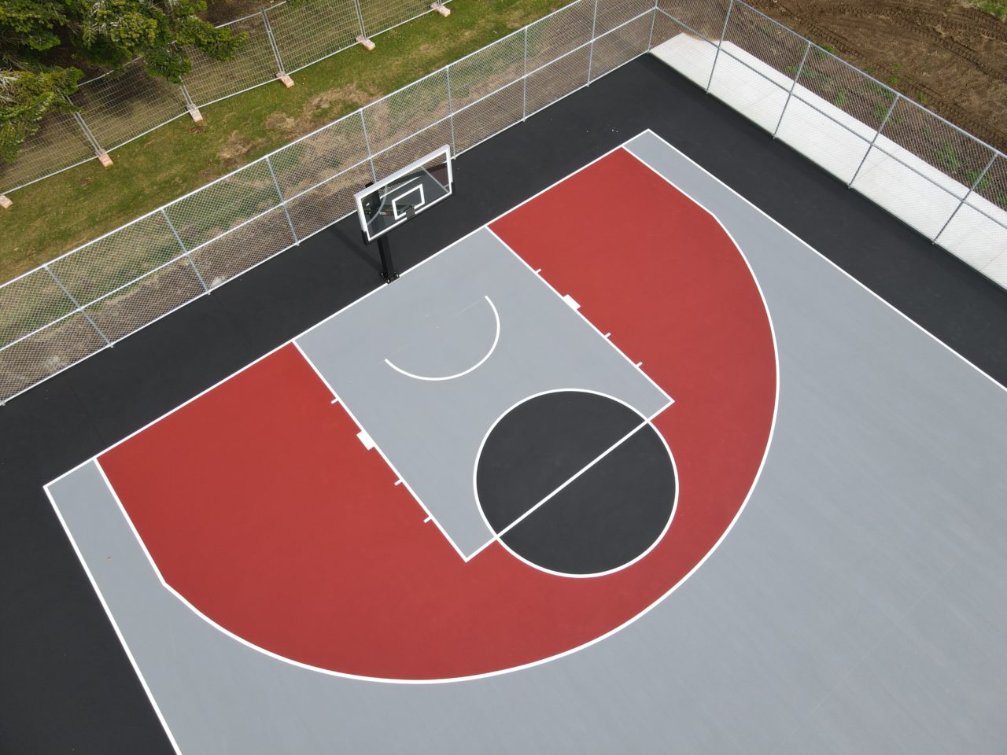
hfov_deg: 71.6
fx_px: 698
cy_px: 378
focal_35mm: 24
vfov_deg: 56.8
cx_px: 504
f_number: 2.8
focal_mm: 4.5
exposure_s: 1/320
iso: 100
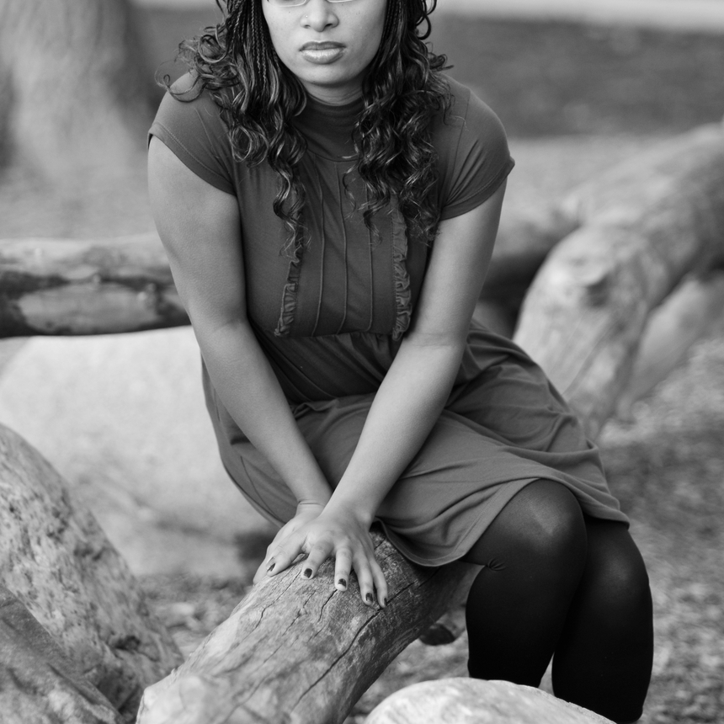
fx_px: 3872
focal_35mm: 164
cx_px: 362
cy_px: 223
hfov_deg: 10.7
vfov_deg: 10.7
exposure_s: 1/80
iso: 200
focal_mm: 85
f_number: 2
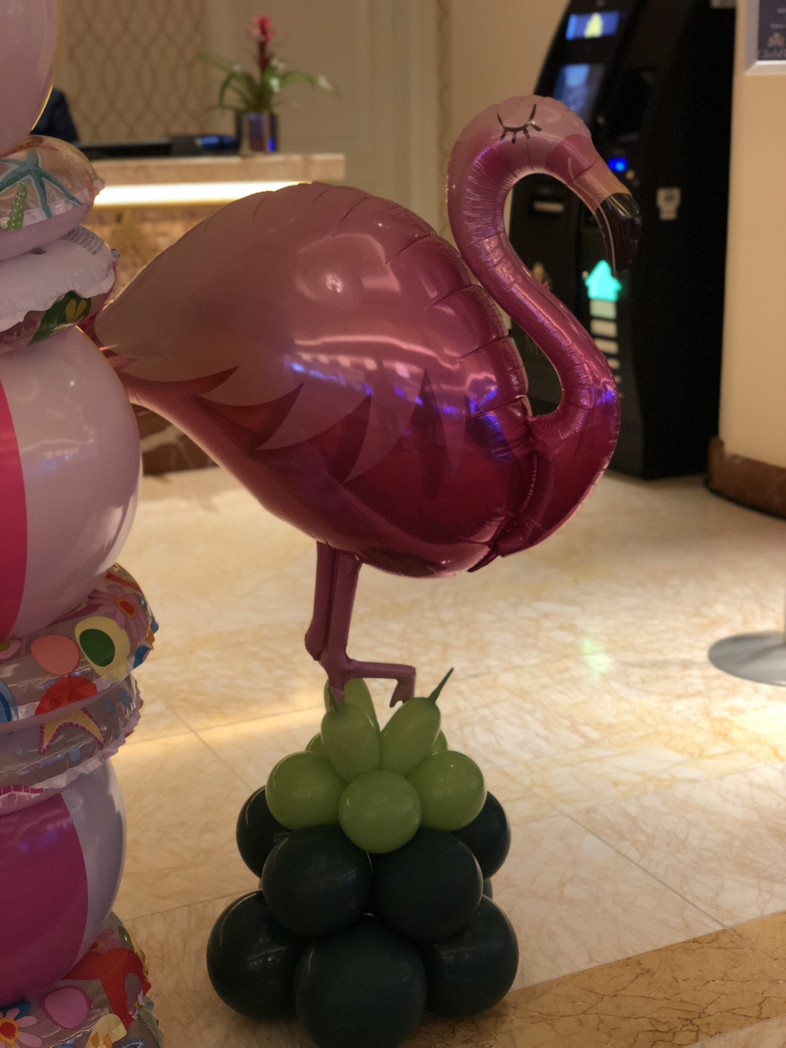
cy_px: 524
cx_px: 393
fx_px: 1574
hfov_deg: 28.0
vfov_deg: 36.8
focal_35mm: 52
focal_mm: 6
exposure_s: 1/40
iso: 100
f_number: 2.4
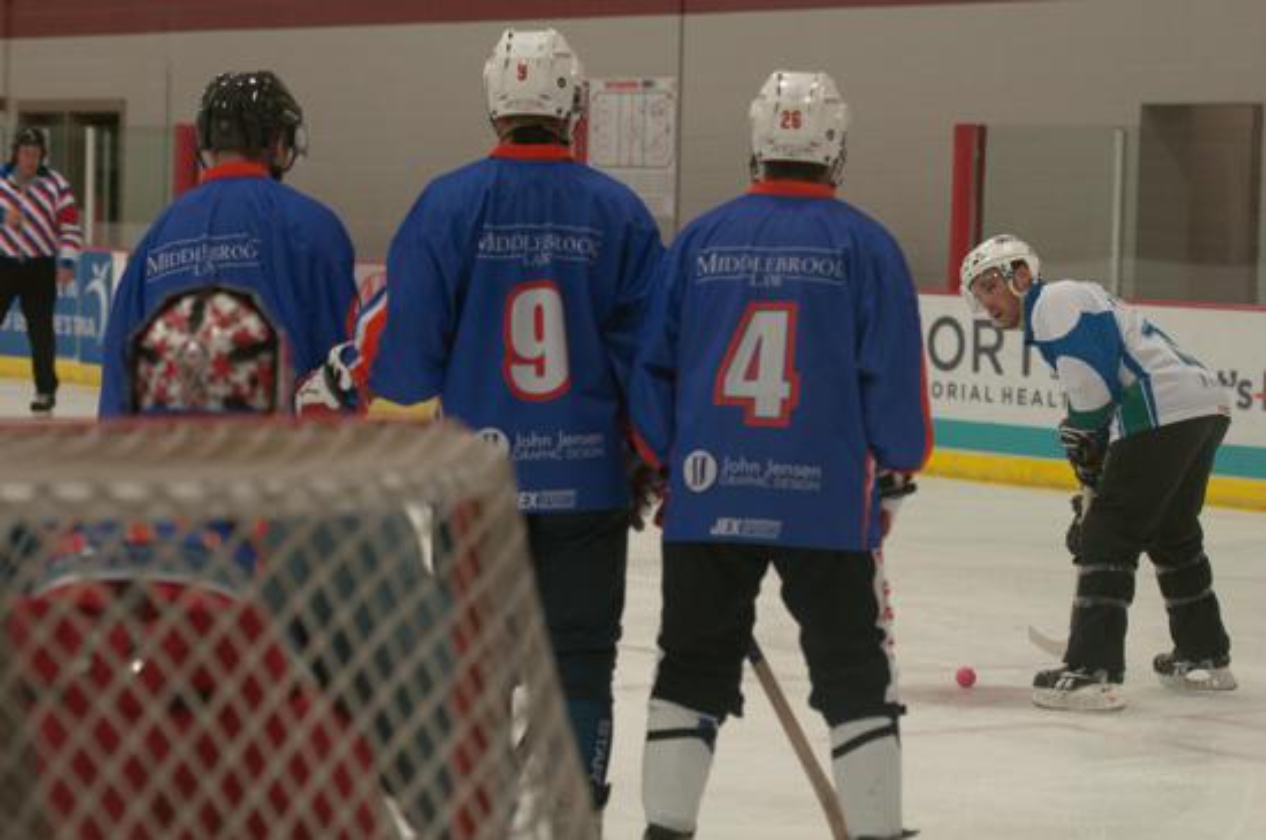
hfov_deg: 16.7
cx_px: 633
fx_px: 4319
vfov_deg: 11.1
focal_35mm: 123
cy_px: 420
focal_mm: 82
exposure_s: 1/320
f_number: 3.2
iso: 500
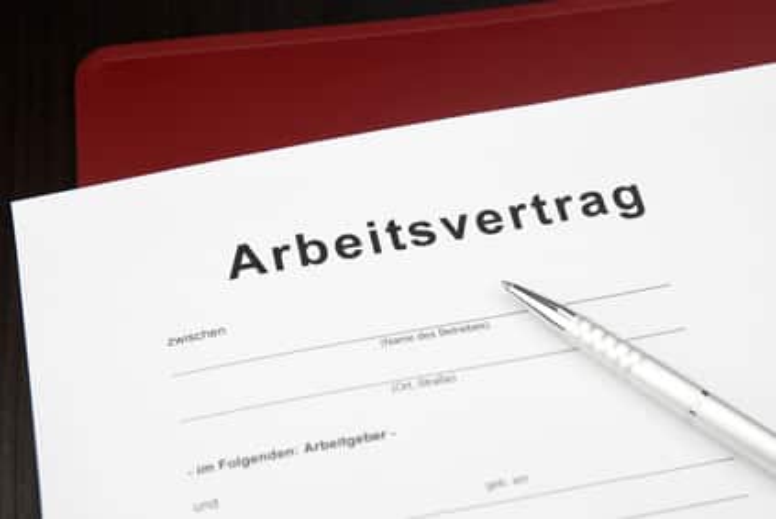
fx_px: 1618
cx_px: 388
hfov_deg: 27.0
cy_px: 260
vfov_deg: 18.2
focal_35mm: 75
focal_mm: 50
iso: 100
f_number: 10
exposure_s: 1/13
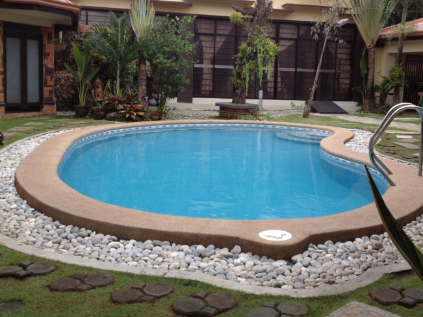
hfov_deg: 43.7
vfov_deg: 33.5
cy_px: 124
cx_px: 246
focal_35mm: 43
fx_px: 525
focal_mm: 4.28
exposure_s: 1/665
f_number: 2.4
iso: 50
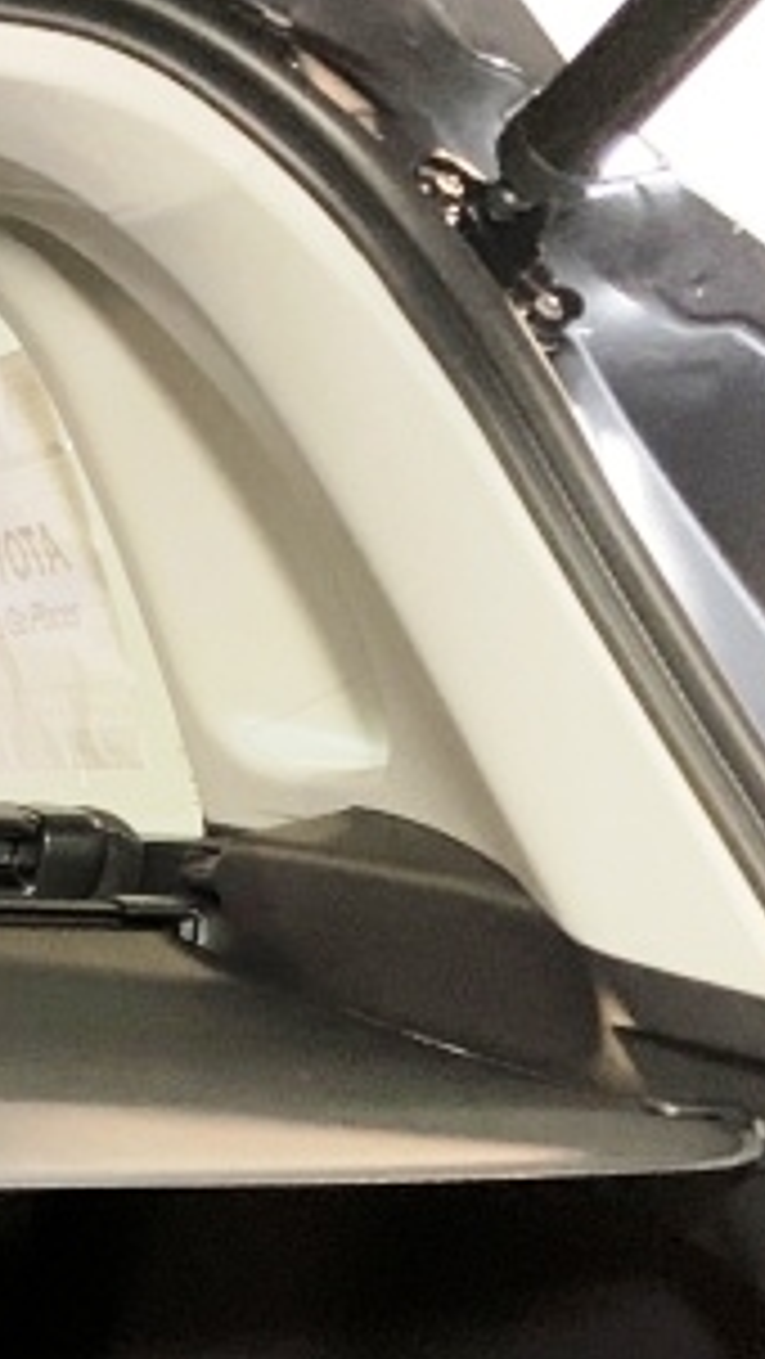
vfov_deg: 21.1
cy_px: 1508
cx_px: -1112
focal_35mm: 96
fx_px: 3460
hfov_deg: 10.7
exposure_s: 1/24
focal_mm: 4.25
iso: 640
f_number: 1.8
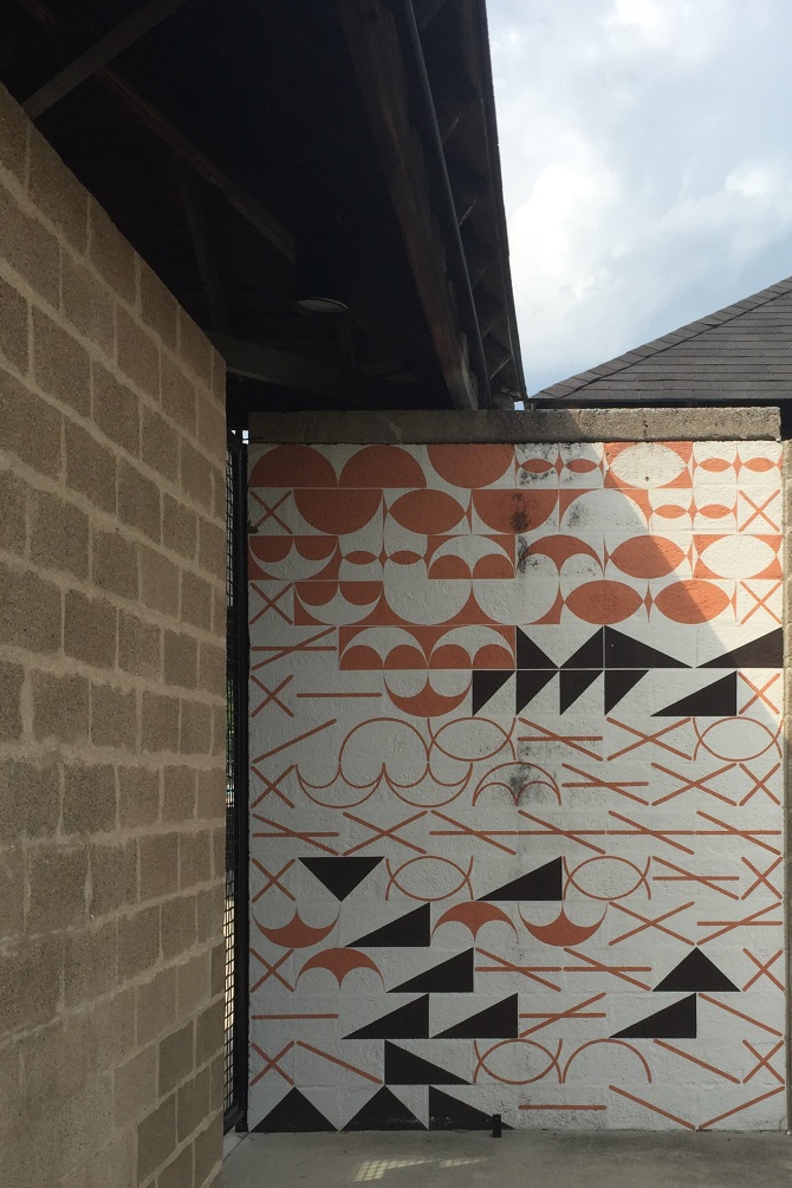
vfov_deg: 47.9
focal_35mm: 40
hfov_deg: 32.9
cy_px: 754
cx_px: 566
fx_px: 1320
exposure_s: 1/1883
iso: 32
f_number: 2.2
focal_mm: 4.15
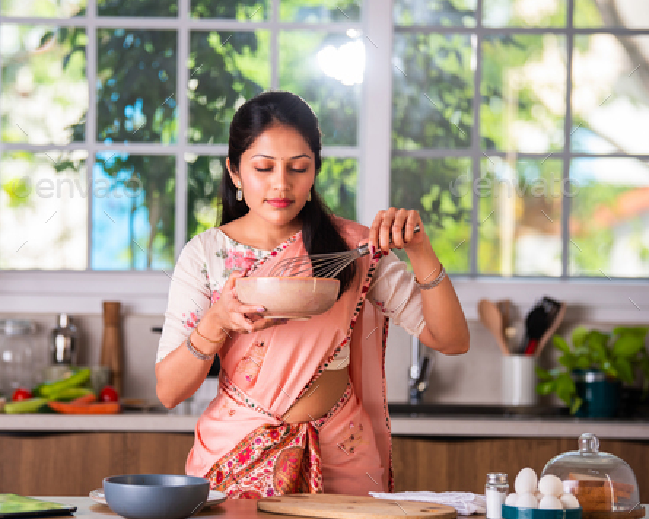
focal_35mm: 152
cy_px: 255
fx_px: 2920
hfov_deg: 12.7
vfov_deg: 10.2
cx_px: 292
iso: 80
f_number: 2.8
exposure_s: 1/125
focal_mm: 122
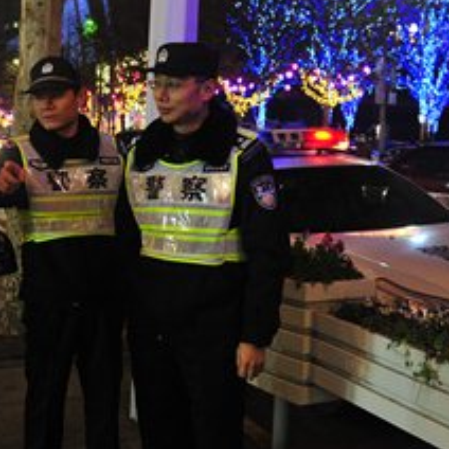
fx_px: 704
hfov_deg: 34.5
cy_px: 161
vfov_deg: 35.1
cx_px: 108
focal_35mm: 48
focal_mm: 24
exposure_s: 1/80
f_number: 4
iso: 2500
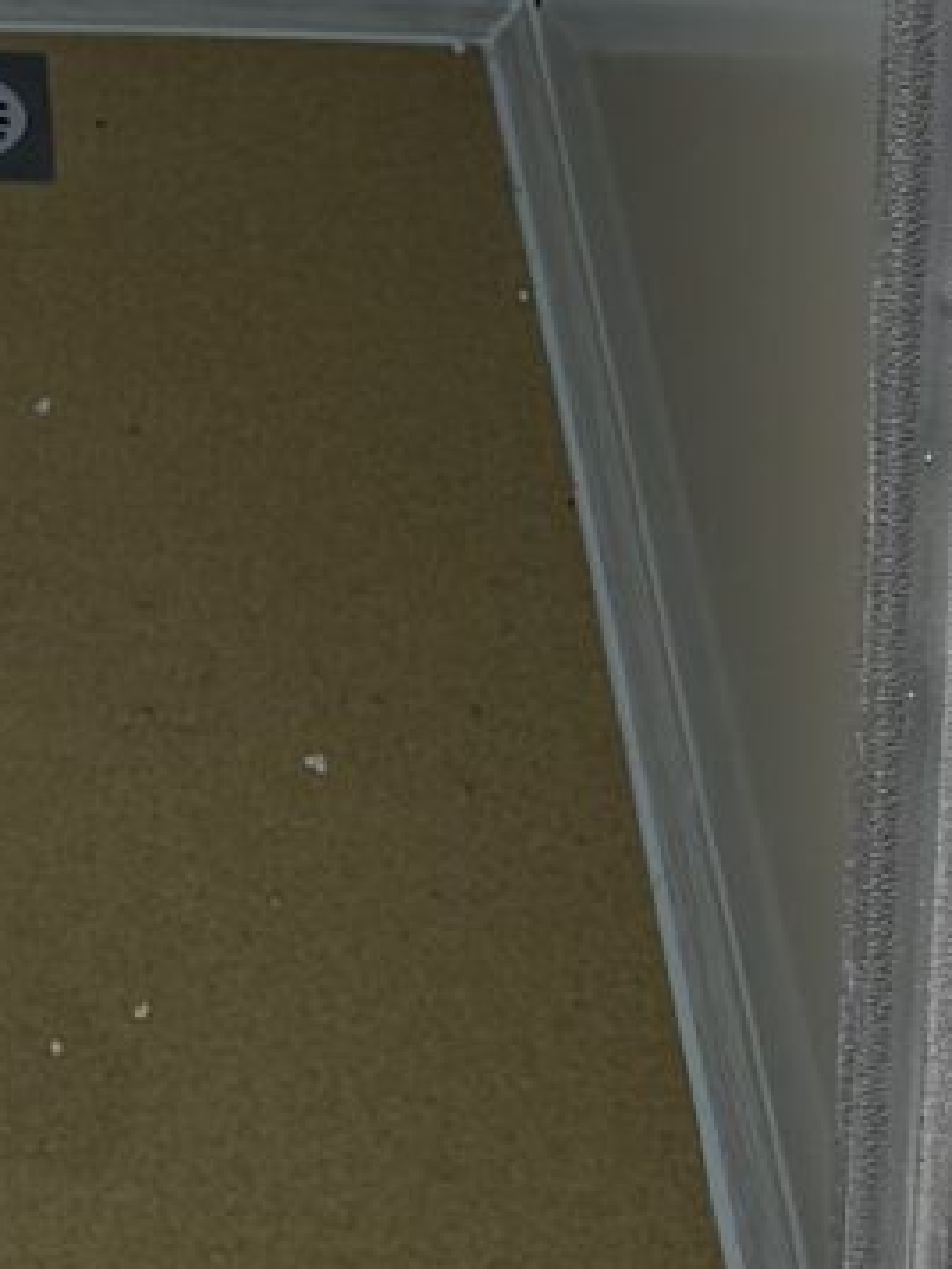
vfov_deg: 9.8
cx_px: -615
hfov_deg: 8.4
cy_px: -1969
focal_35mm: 172
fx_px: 6303
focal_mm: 6.86
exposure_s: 1/1524
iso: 80
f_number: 1.78
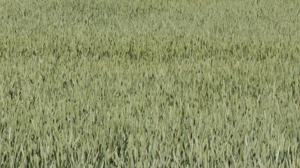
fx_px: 2052
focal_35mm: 258
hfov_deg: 8.3
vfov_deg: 4.7
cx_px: -54
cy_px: 11
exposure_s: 1/1600
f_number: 20
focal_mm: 95
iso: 2500
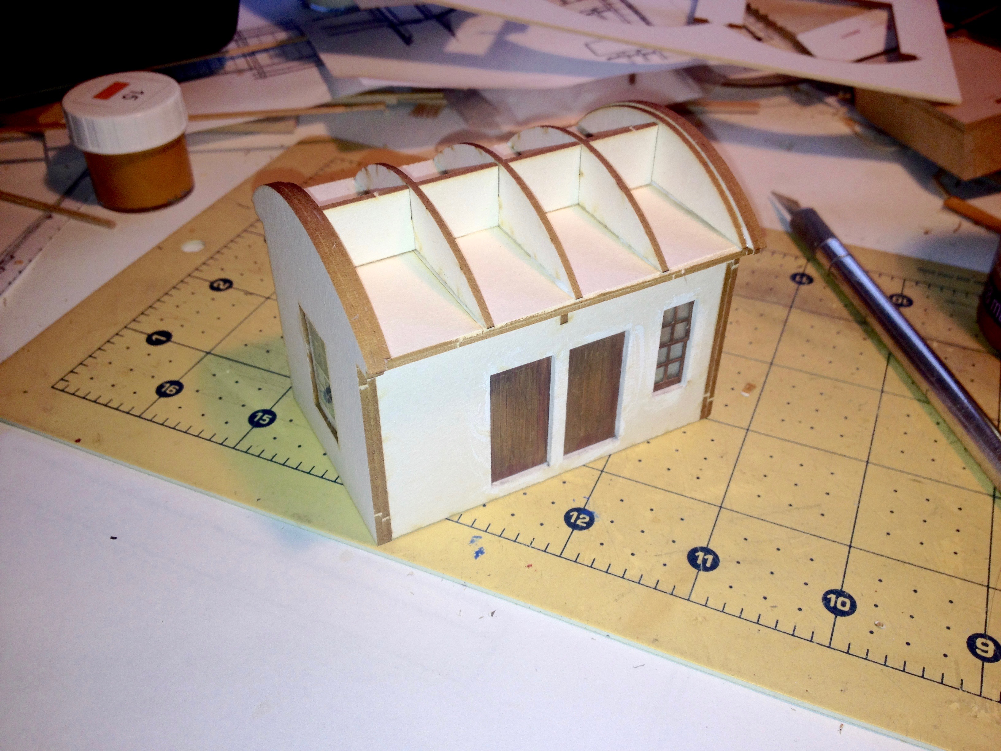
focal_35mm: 35
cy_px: 376
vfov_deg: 40.7
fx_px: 1012
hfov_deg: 52.6
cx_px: 500
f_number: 2.4
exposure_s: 1/177
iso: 50
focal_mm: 4.28
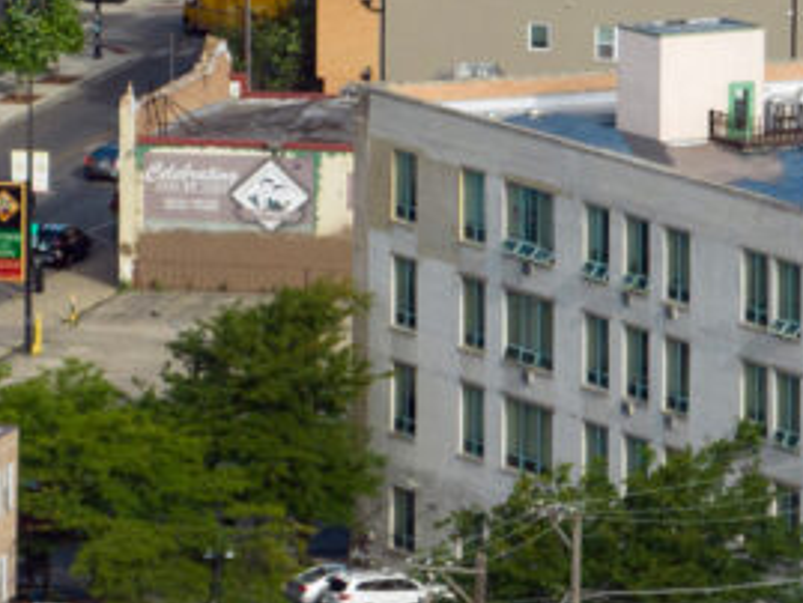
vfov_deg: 2.5
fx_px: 13878
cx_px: -382
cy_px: -306
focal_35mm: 598
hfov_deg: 3.3
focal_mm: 29.85
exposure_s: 1/120
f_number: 4.4
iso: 100
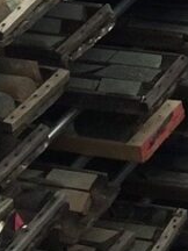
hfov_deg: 6.9
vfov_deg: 8.0
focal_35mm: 206
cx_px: 421
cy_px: -554
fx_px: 1492
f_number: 2.2
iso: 32
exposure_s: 1/733
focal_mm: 4.15
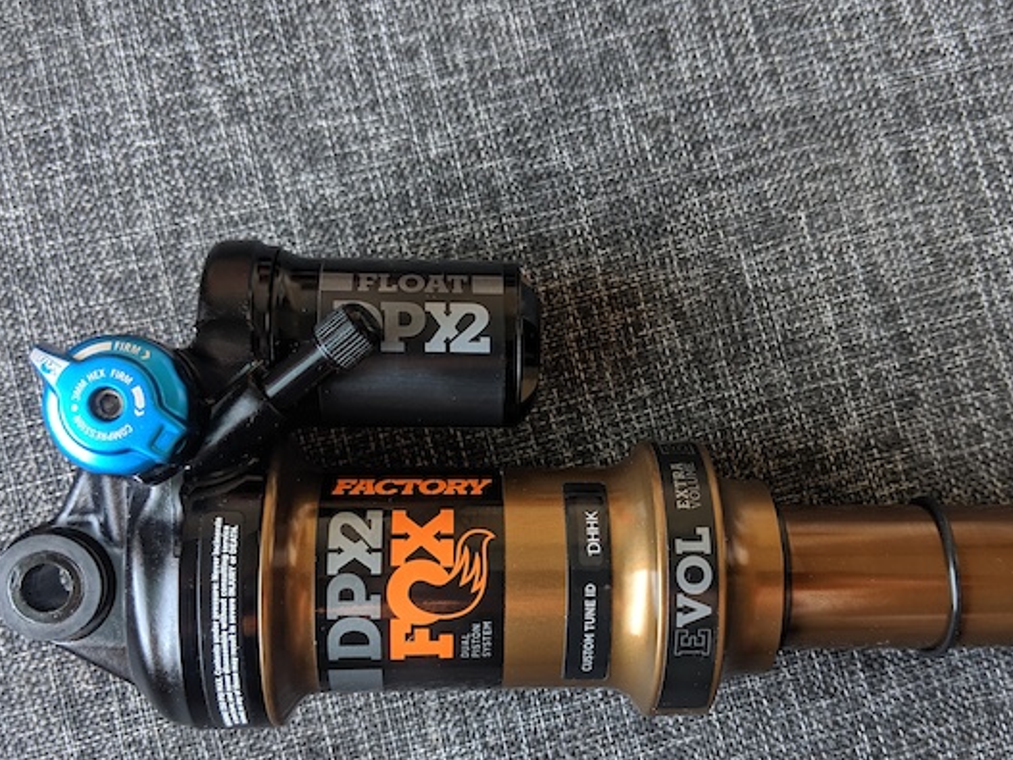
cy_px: 443
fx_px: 1200
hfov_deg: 45.7
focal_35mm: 41
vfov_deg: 35.0
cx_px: 554
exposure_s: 1/40.1
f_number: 1.8
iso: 80
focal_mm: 4.44
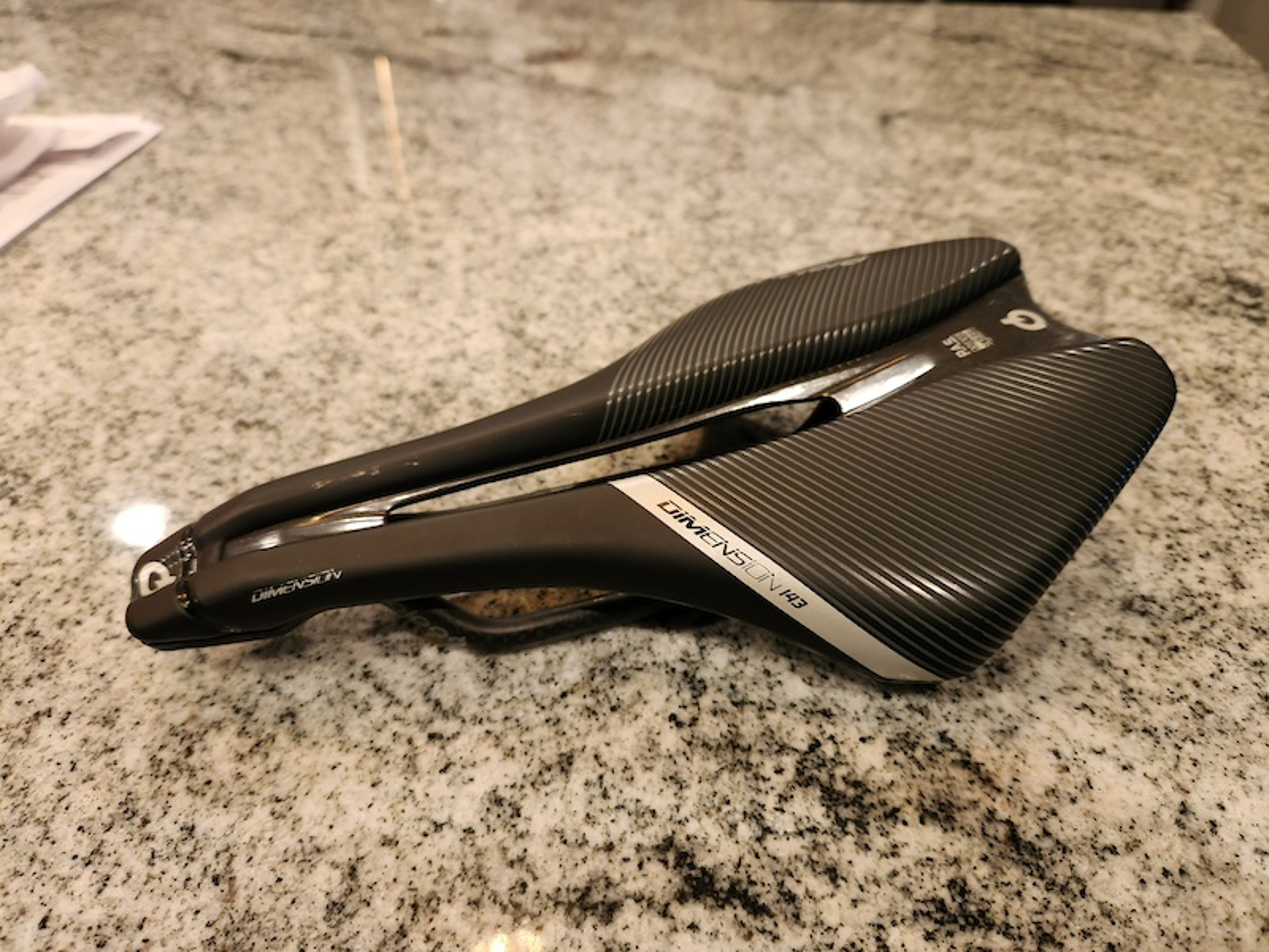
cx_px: 634
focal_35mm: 23
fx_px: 843
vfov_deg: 58.9
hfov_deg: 73.9
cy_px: 476
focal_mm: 5.4
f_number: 1.8
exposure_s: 1/40
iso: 250
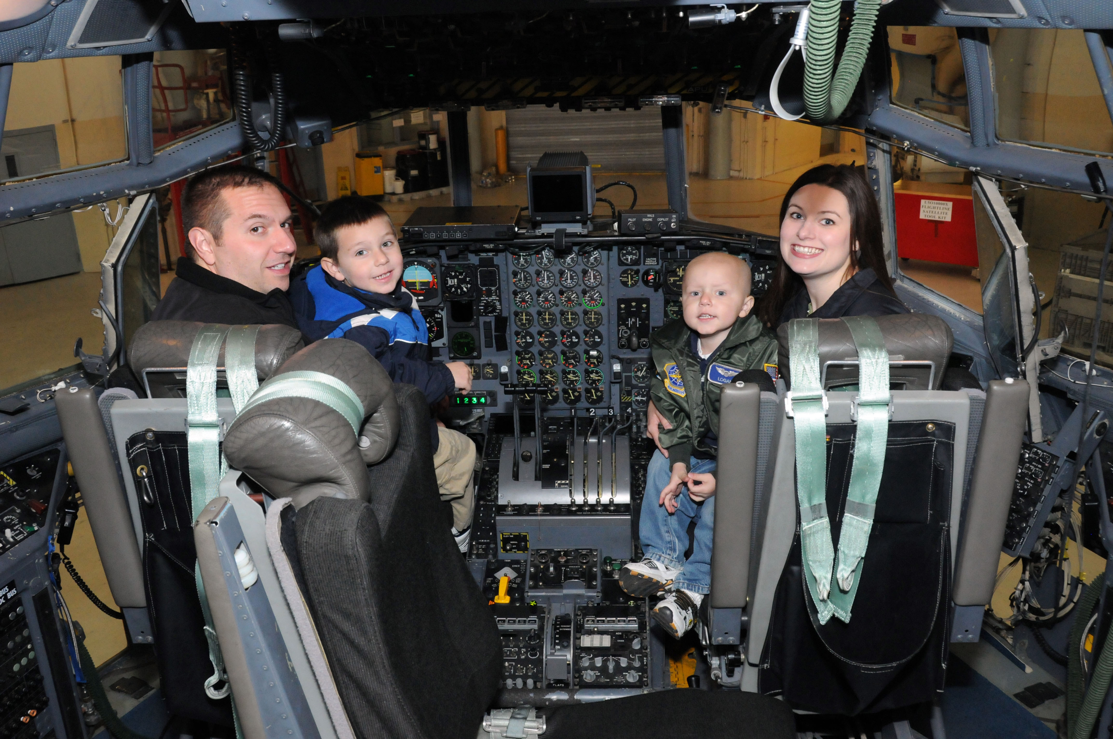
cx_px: 556
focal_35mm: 33
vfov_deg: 39.9
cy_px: 370
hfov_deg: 57.3
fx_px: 1019
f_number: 8
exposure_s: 1/60
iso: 1600
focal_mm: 22
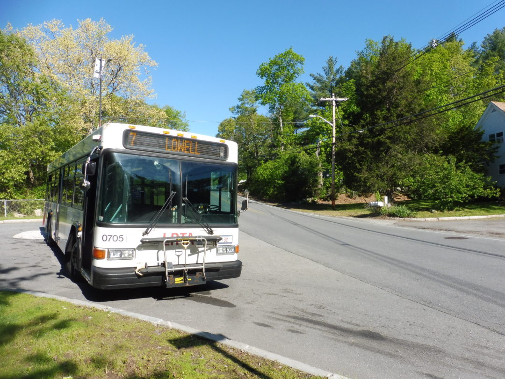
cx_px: 252
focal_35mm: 24
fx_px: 350
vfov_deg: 56.8
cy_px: 190
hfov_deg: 71.6
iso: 100
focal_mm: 4.3
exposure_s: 1/500
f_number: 4
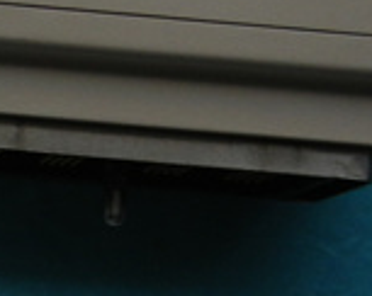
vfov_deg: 10.0
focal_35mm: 153
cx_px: -404
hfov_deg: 11.3
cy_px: 247
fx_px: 1682
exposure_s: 1/352
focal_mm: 5.4
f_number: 7
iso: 160
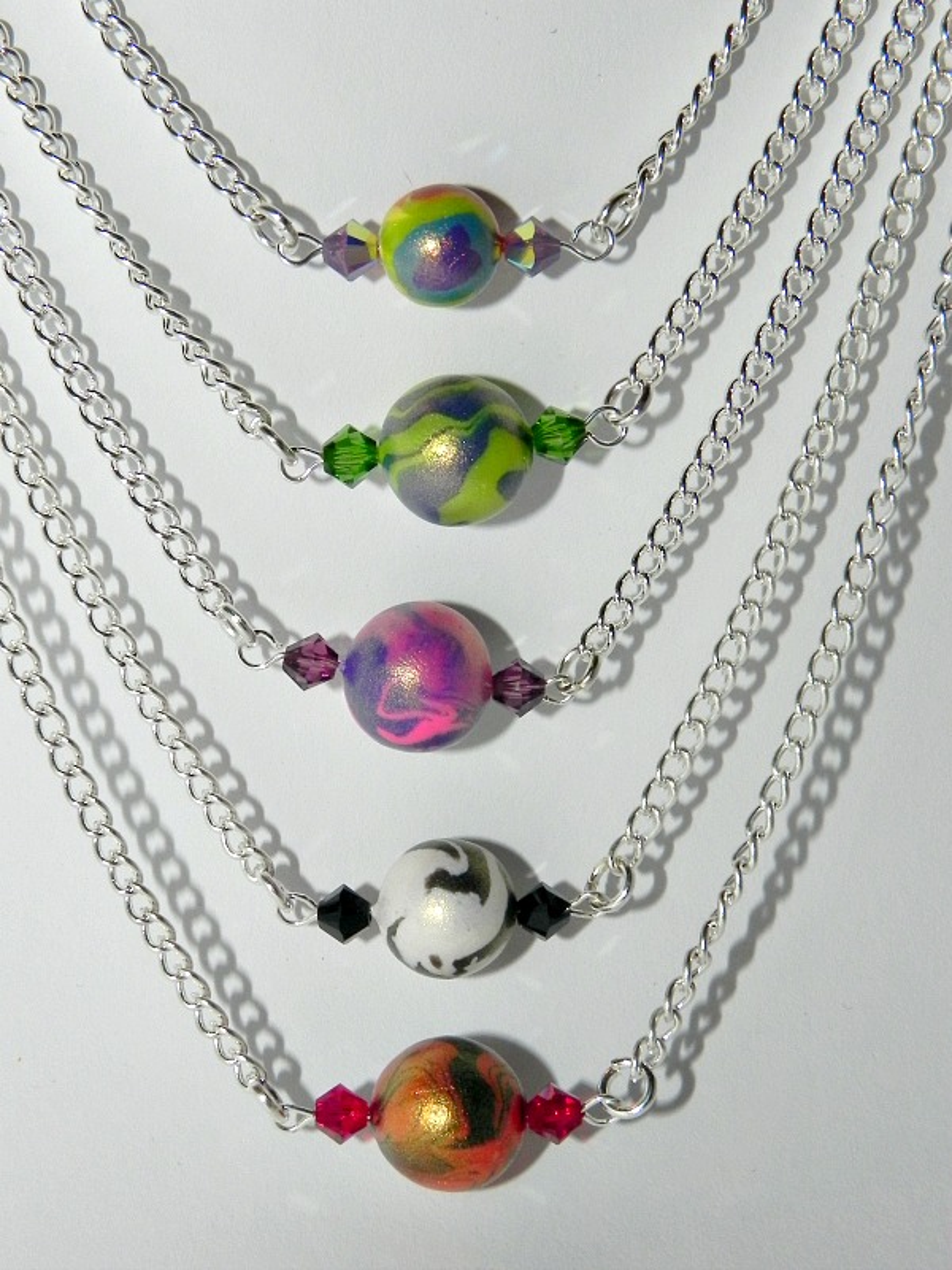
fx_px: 2420
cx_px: 476
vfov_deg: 29.4
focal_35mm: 66
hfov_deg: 22.3
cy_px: 635
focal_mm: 11.8
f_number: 8
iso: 200
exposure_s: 1/30
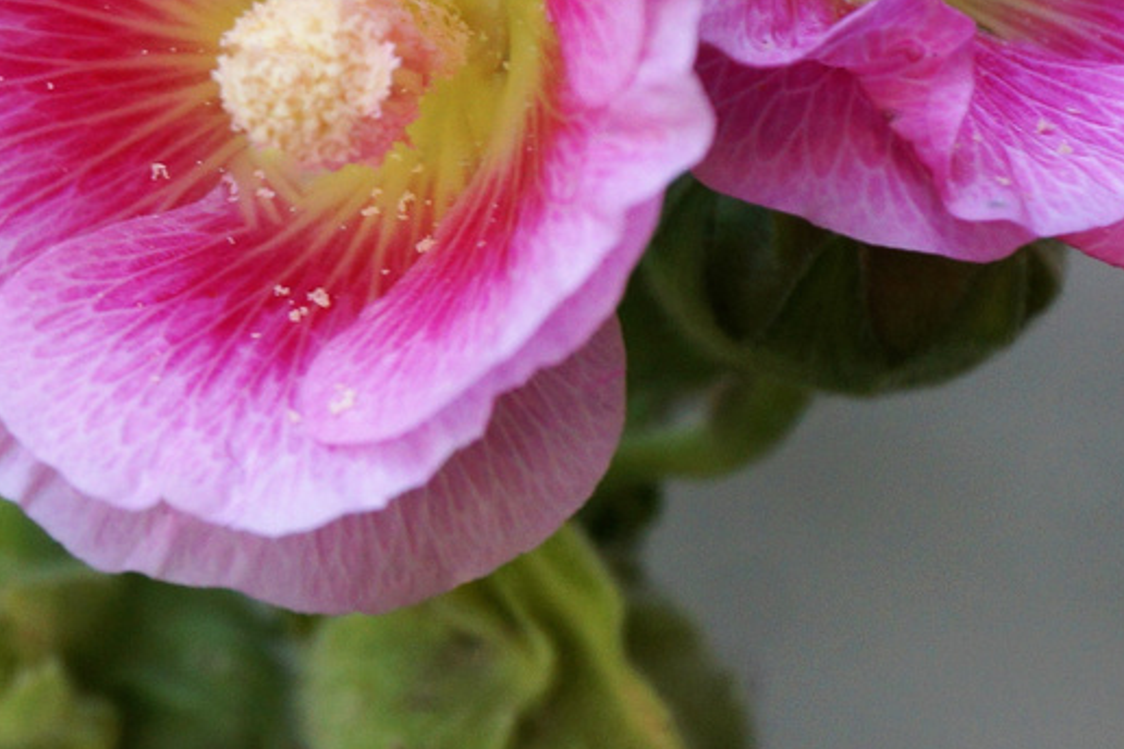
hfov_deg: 4.4
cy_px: -266
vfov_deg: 2.9
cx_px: 390
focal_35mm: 471
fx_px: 14705
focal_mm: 100
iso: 250
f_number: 5.6
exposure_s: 1/160
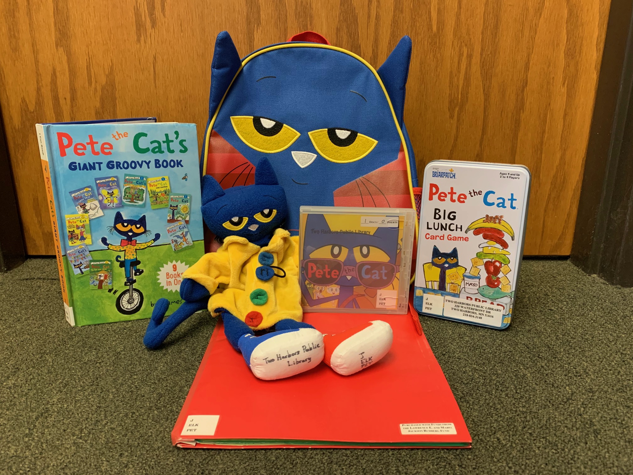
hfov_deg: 67.3
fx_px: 475
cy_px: 238
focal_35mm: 26
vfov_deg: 53.1
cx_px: 316
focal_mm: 4.25
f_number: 1.8
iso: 250
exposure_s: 1/60
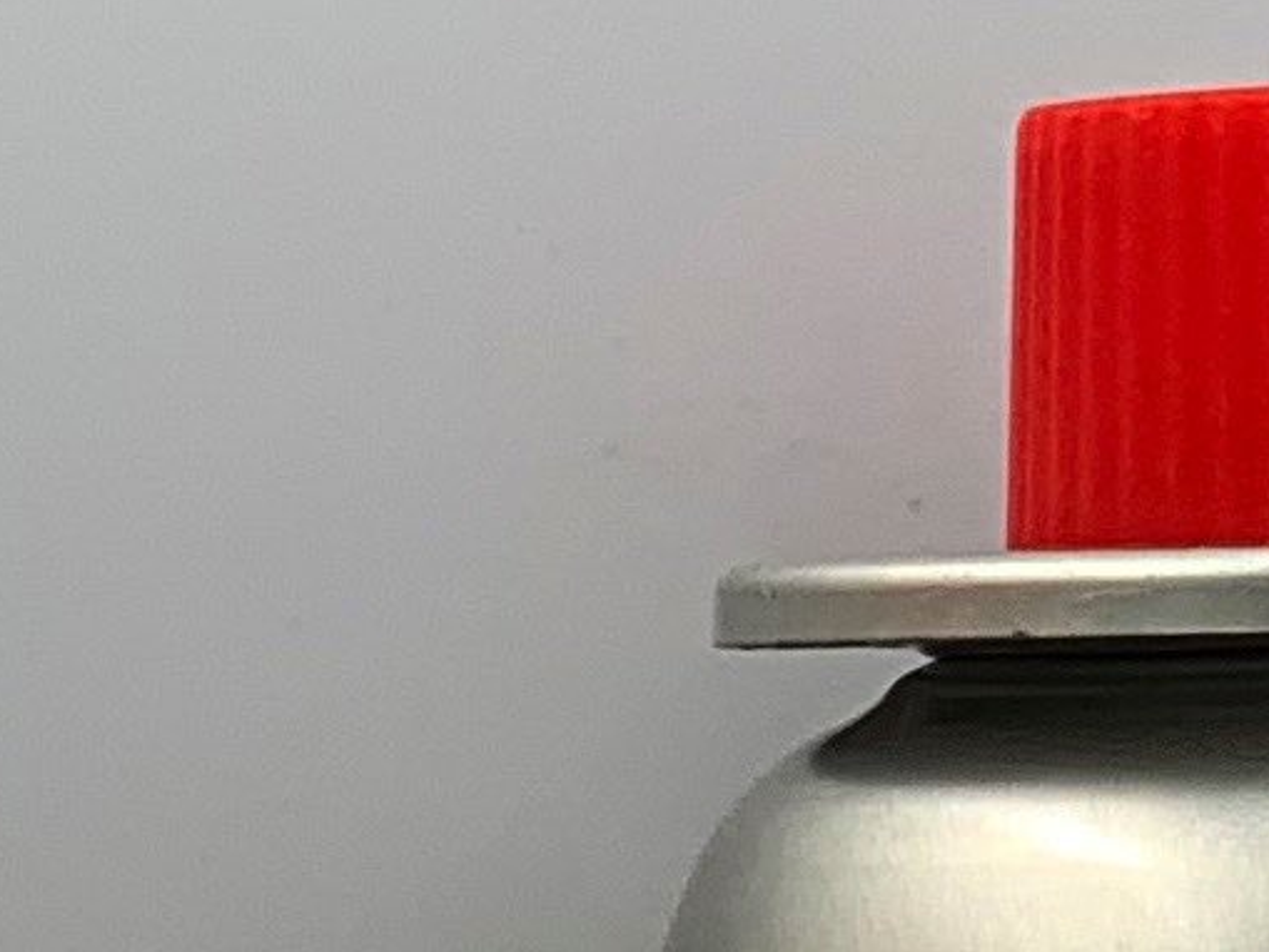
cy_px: 2771
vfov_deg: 3.5
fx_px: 15107
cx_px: -1174
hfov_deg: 4.7
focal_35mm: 412
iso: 16
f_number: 2.4
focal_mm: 6
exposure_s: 1/121
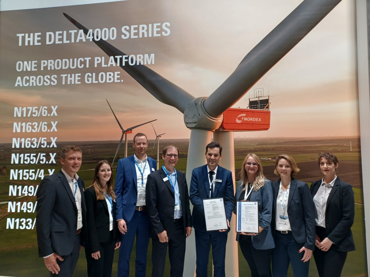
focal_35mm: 25
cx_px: 185
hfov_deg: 69.4
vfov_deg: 54.9
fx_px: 267
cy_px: 138
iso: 80
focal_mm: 4.6
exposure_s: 1/50
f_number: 1.8
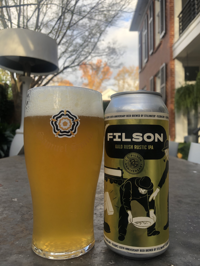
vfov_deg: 63.4
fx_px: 216
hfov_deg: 49.7
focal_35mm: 28
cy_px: 133
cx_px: 100
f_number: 1.8
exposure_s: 1/158
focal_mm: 4
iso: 20
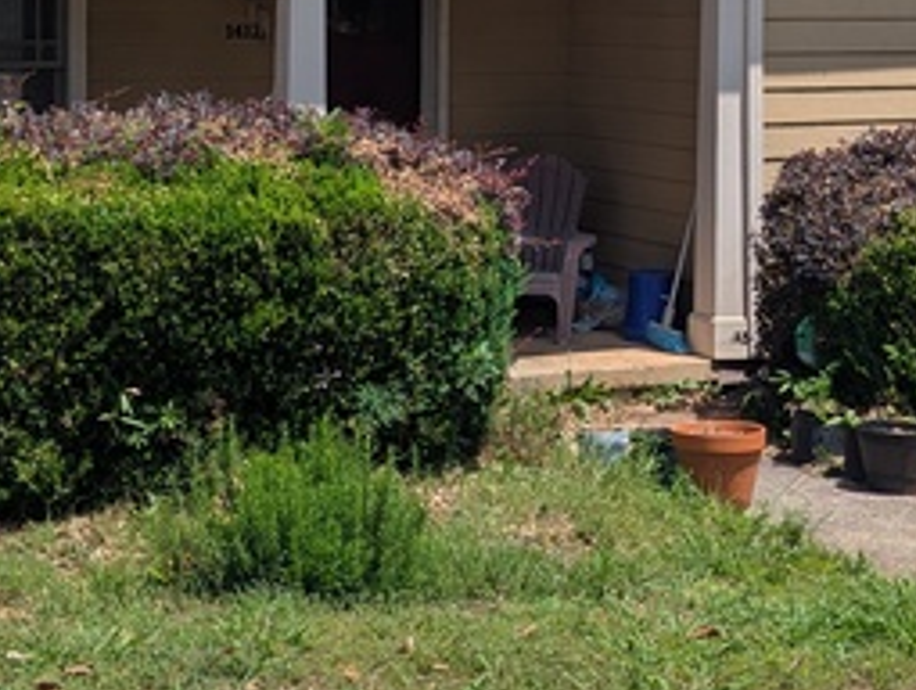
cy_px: 59
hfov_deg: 26.0
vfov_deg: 19.3
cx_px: 471
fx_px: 1987
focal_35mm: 75
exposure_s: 1/2695
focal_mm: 6.81
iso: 47
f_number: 1.85
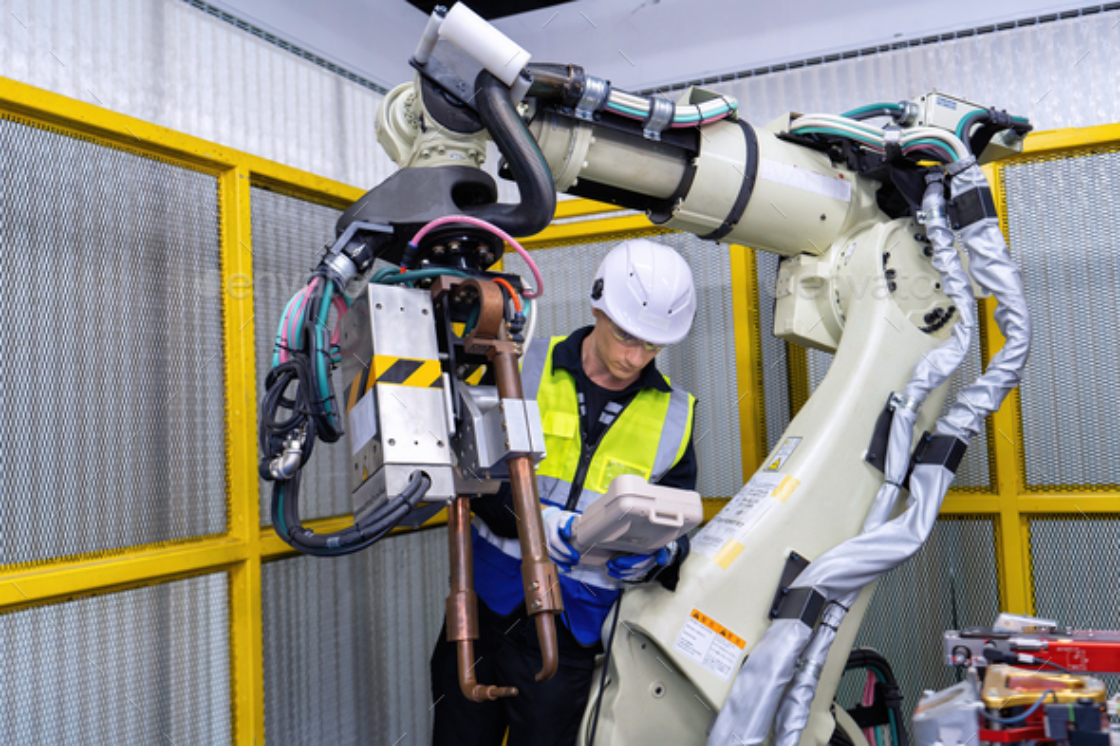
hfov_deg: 55.8
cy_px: 373
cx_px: 560
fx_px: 1057
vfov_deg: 38.9
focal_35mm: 34
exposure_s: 1/160
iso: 1000
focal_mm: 34
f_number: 2.8
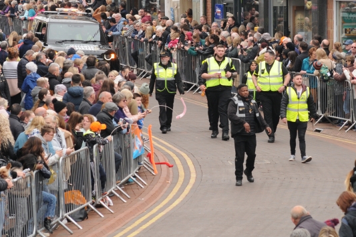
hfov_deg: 6.8
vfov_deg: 4.5
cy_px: 75
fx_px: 3000
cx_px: 224
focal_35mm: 304
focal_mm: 135
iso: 640
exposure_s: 1/250
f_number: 8
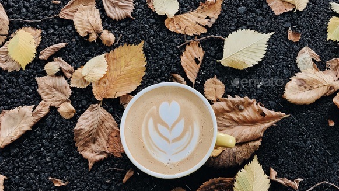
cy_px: 124
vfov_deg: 37.5
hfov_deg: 62.6
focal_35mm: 31
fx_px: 279
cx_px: 168
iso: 20
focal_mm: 3.99
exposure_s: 1/141
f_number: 1.8
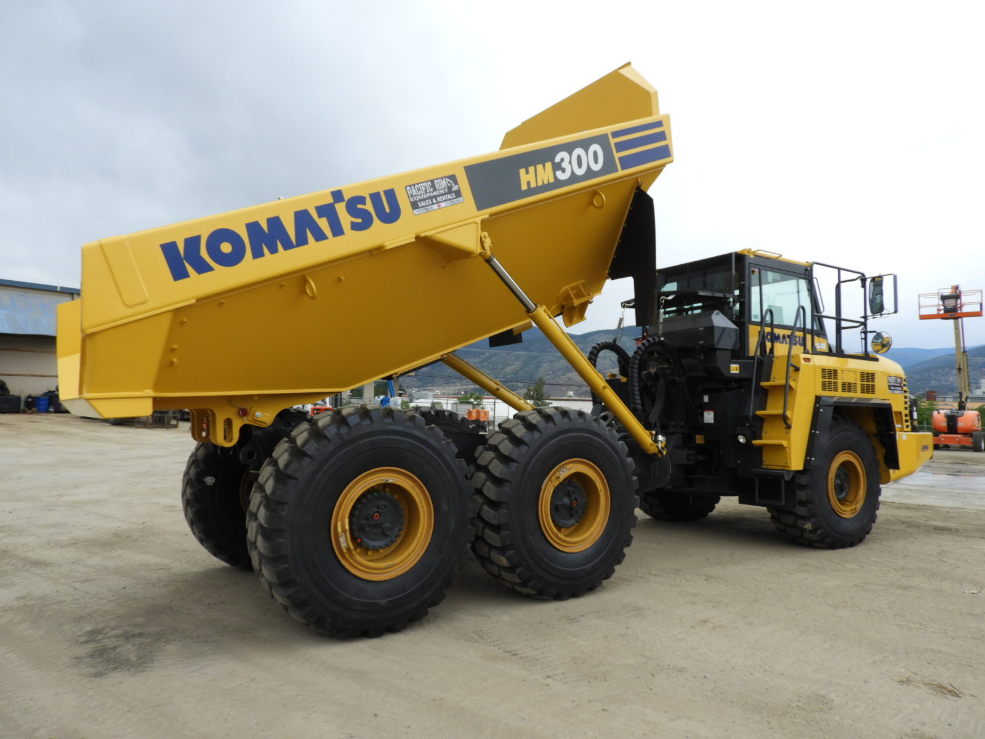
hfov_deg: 71.6
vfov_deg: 56.8
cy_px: 370
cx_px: 492
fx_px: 683
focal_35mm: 24
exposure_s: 1/640
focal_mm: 4.3
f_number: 3.3
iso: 100
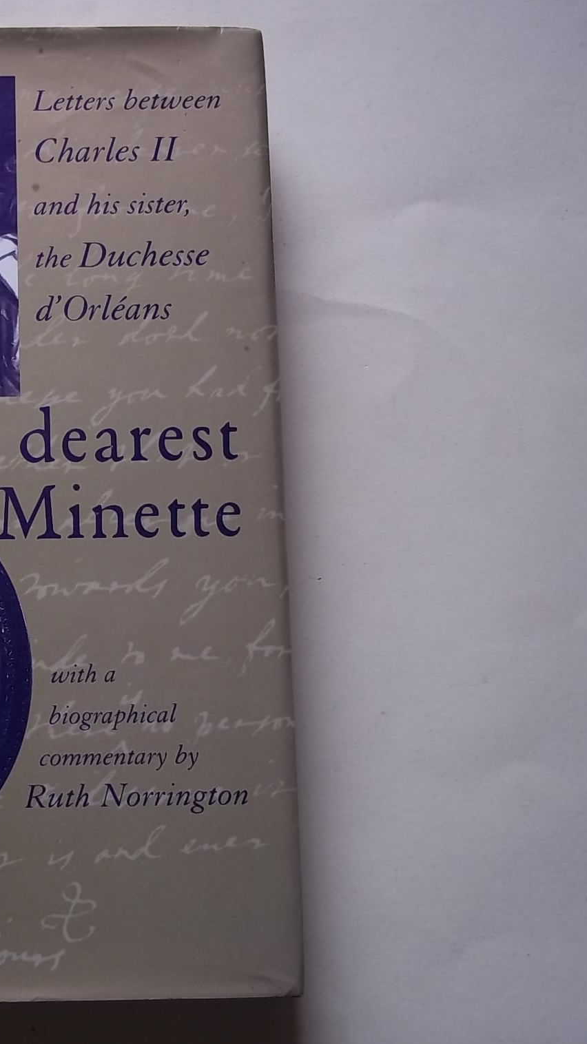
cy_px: 524
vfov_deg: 39.2
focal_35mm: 53
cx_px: -33
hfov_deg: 21.6
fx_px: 1468
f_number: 3.1
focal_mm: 6.5
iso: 80
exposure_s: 1/80
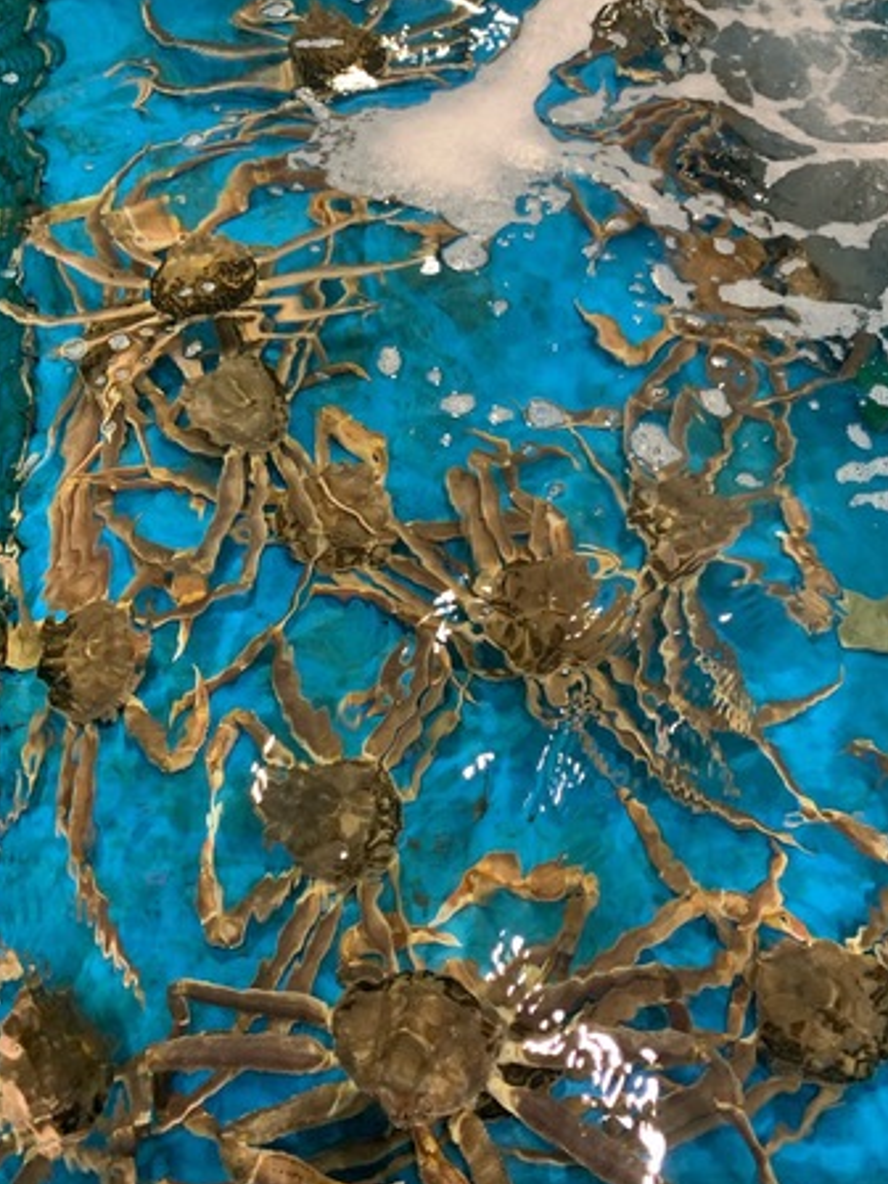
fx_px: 992
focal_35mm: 29
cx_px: 461
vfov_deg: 61.7
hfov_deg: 48.2
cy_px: 595
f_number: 1.8
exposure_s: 1/60
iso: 250
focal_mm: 4.25
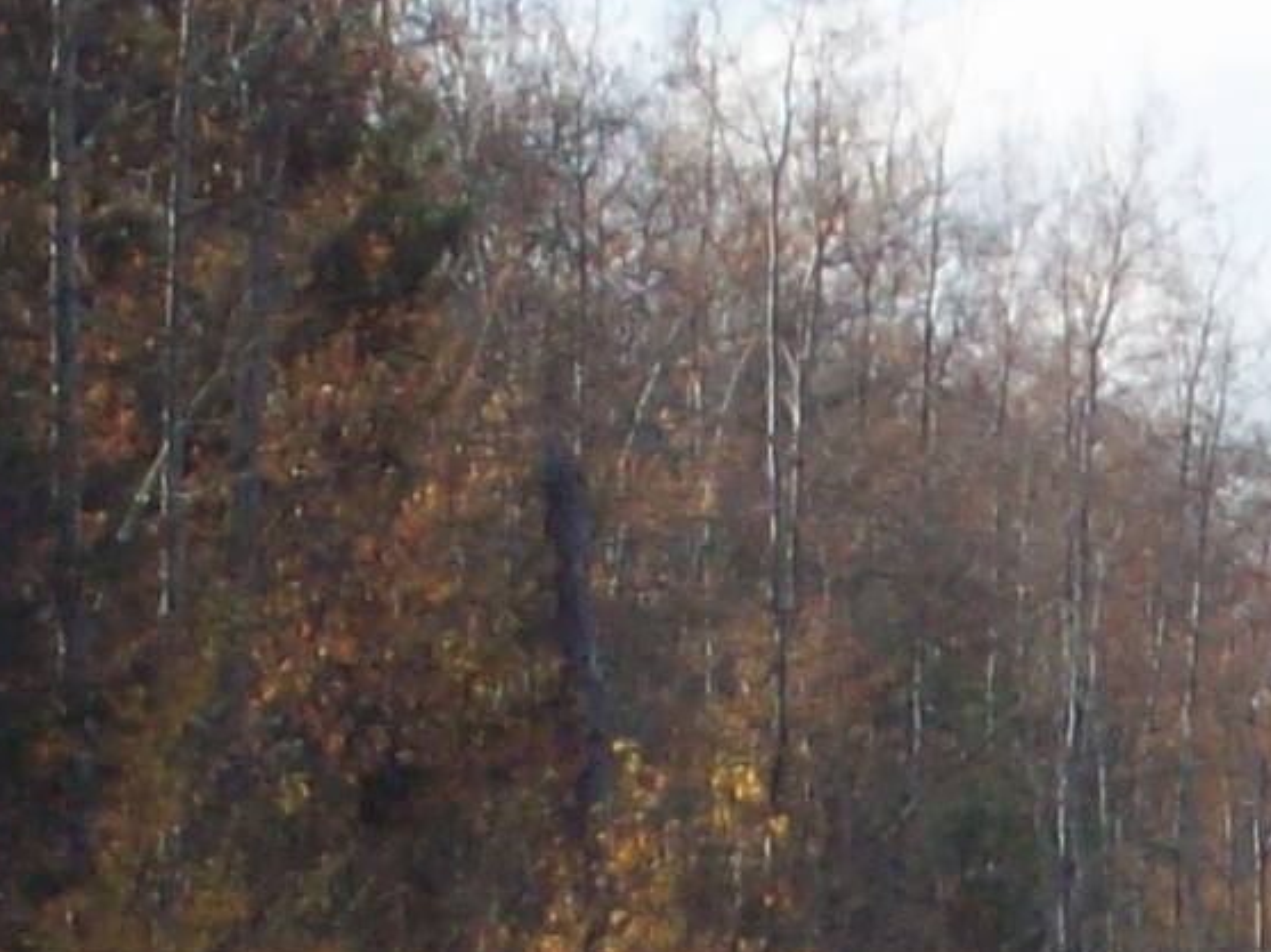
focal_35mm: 593
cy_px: 1701
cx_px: 2220
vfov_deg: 2.5
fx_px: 21759
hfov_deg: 3.3
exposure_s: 1/322
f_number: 4.8
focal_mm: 18
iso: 80
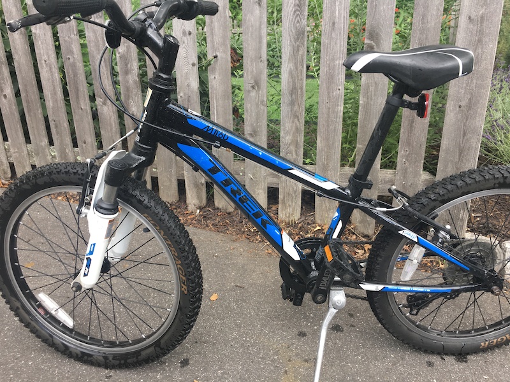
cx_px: 255
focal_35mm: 29
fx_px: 427
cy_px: 191
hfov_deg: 61.7
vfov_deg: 48.2
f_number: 2.2
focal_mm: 4.15
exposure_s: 1/120
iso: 32
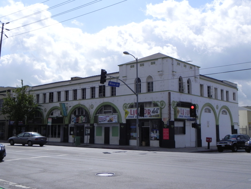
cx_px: 126
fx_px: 297
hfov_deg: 45.8
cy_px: 94
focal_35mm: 41
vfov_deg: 35.1
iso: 160
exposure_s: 1/725
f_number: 8
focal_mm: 7.3
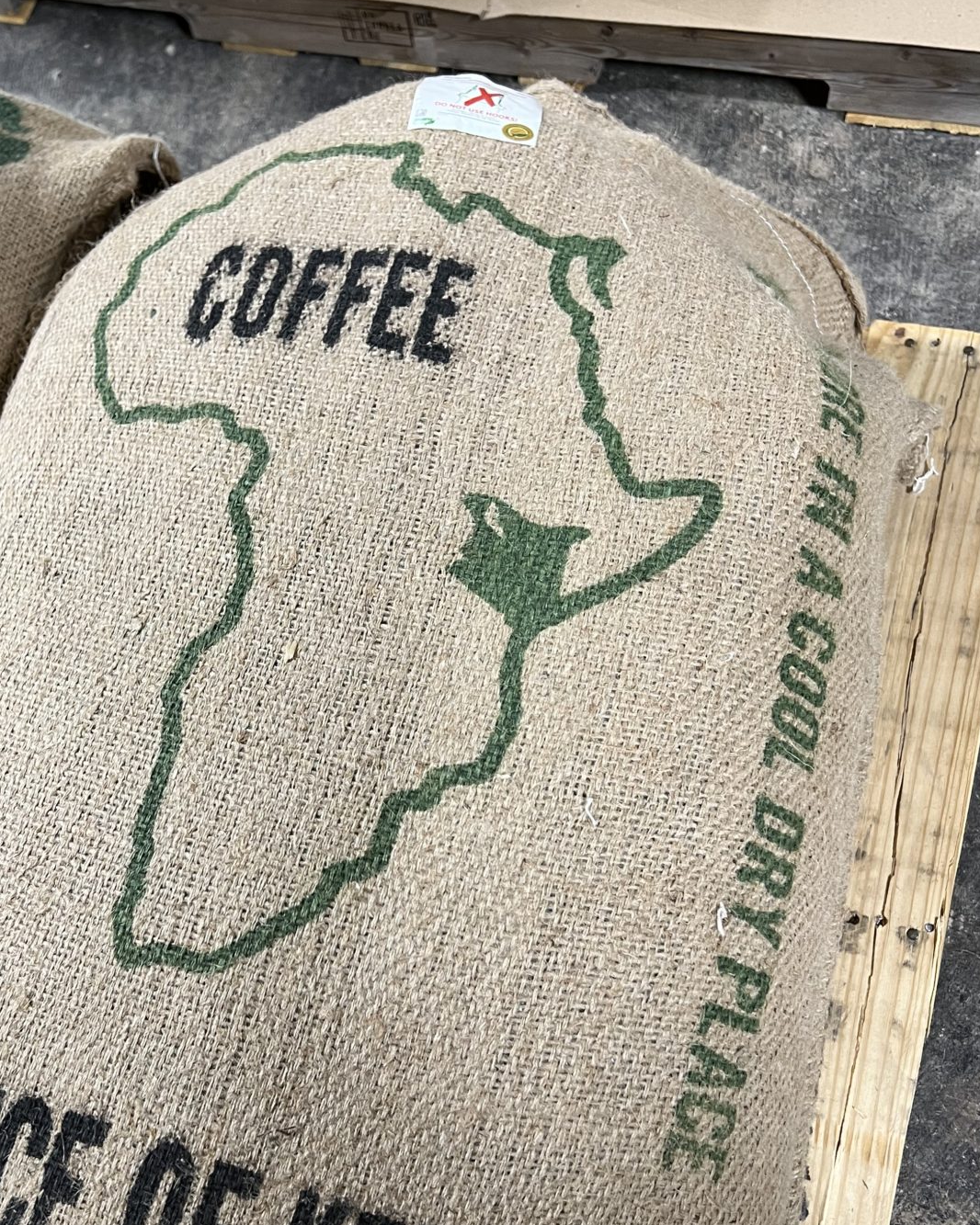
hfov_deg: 37.7
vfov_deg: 46.8
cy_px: 672
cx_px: 308
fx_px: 1414
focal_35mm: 39
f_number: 1.5
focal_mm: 5.7
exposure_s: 1/60
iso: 100
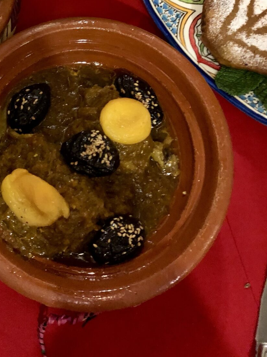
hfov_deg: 27.7
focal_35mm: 52
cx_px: 68
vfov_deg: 34.6
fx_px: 535
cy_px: 32
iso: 125
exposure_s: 1/4
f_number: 1.8
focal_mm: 3.99
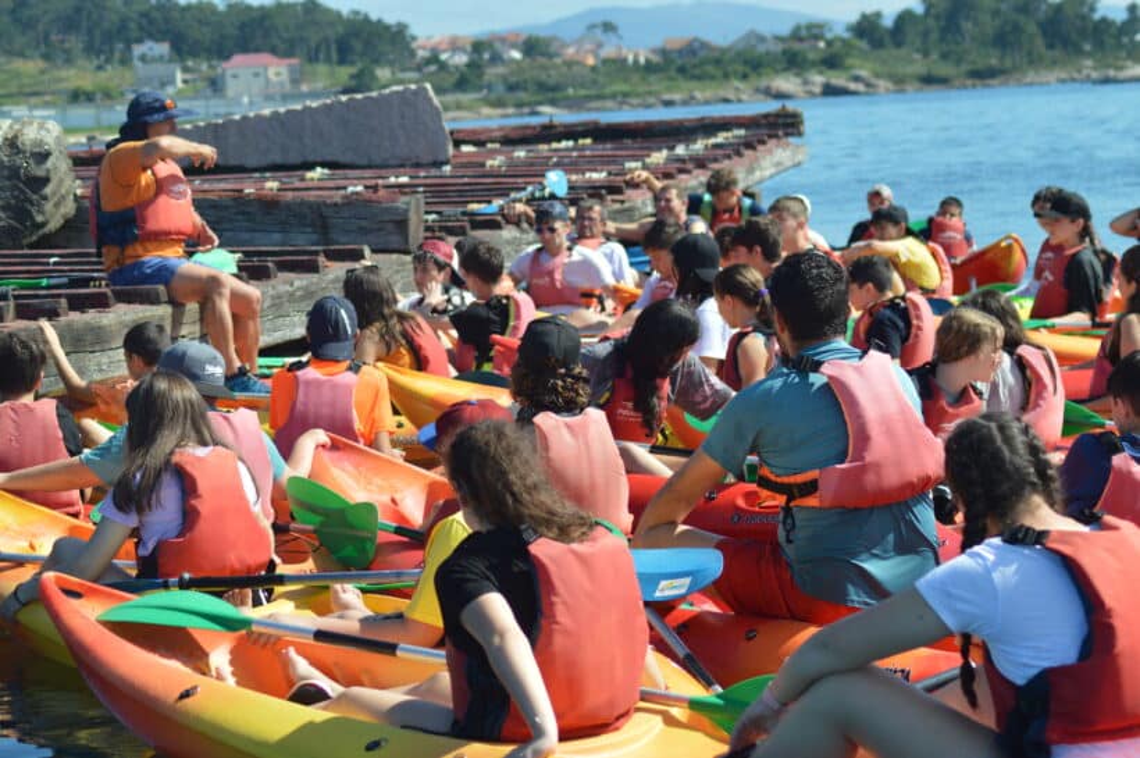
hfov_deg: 19.5
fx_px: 3322
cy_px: 379
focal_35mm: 105
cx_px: 570
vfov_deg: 13.0
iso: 125
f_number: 5.6
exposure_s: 1/500
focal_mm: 70
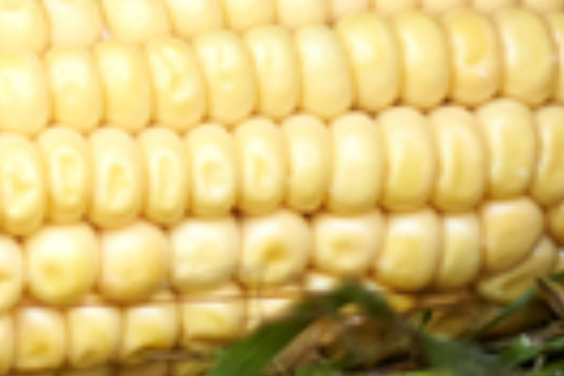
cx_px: -359
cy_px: -333
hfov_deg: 8.9
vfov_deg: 6.0
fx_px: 3493
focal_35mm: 223
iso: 1000
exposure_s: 1/800
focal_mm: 50
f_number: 2.5
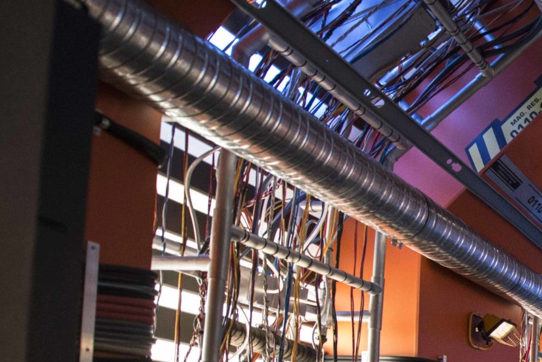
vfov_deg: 27.4
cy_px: 437
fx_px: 648
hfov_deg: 29.7
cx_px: 789
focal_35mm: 43
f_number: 3.2
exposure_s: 1/200
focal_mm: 14
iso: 4000
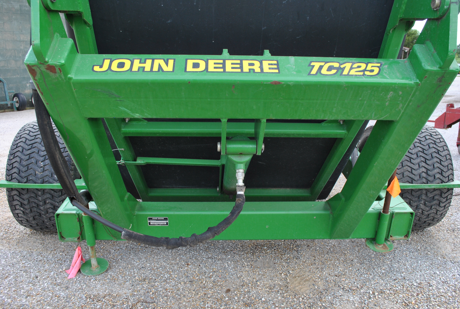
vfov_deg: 43.8
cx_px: 230
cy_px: 154
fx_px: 384
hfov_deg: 61.8
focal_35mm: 30
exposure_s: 1/125
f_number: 5.6
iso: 180
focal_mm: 20
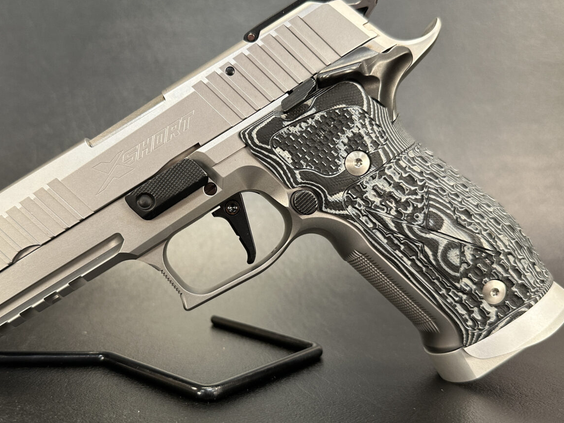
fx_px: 521
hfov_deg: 56.6
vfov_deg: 44.1
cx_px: 240
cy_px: 224
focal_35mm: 32
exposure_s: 1/60
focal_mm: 6.86
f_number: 1.78
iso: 200
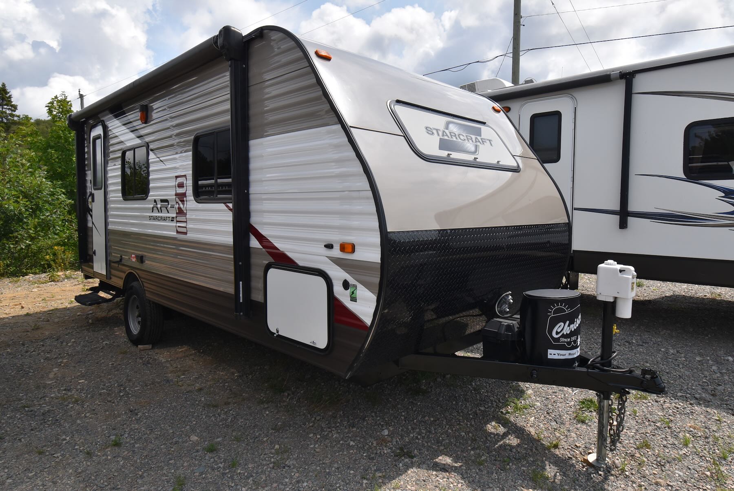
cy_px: 246
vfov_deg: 63.3
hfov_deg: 85.4
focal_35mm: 20
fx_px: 398
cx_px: 367
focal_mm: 13
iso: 200
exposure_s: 1/400
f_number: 10
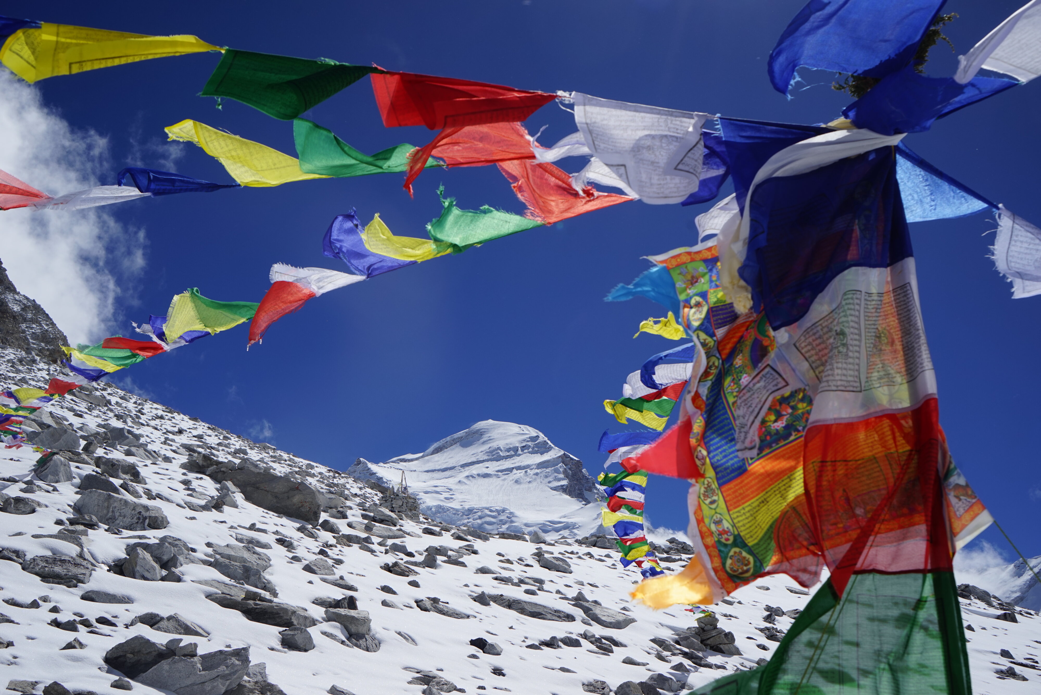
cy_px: 348
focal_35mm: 38
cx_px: 520
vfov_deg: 35.1
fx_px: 1099
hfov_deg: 50.7
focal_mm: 38
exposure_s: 1/1000
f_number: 10
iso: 160
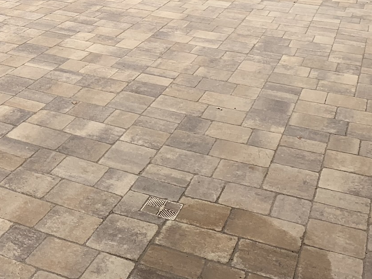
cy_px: -34
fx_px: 688
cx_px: 27
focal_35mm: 64
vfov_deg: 21.6
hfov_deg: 28.9
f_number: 1.8
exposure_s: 1/911
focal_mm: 4.25
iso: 25
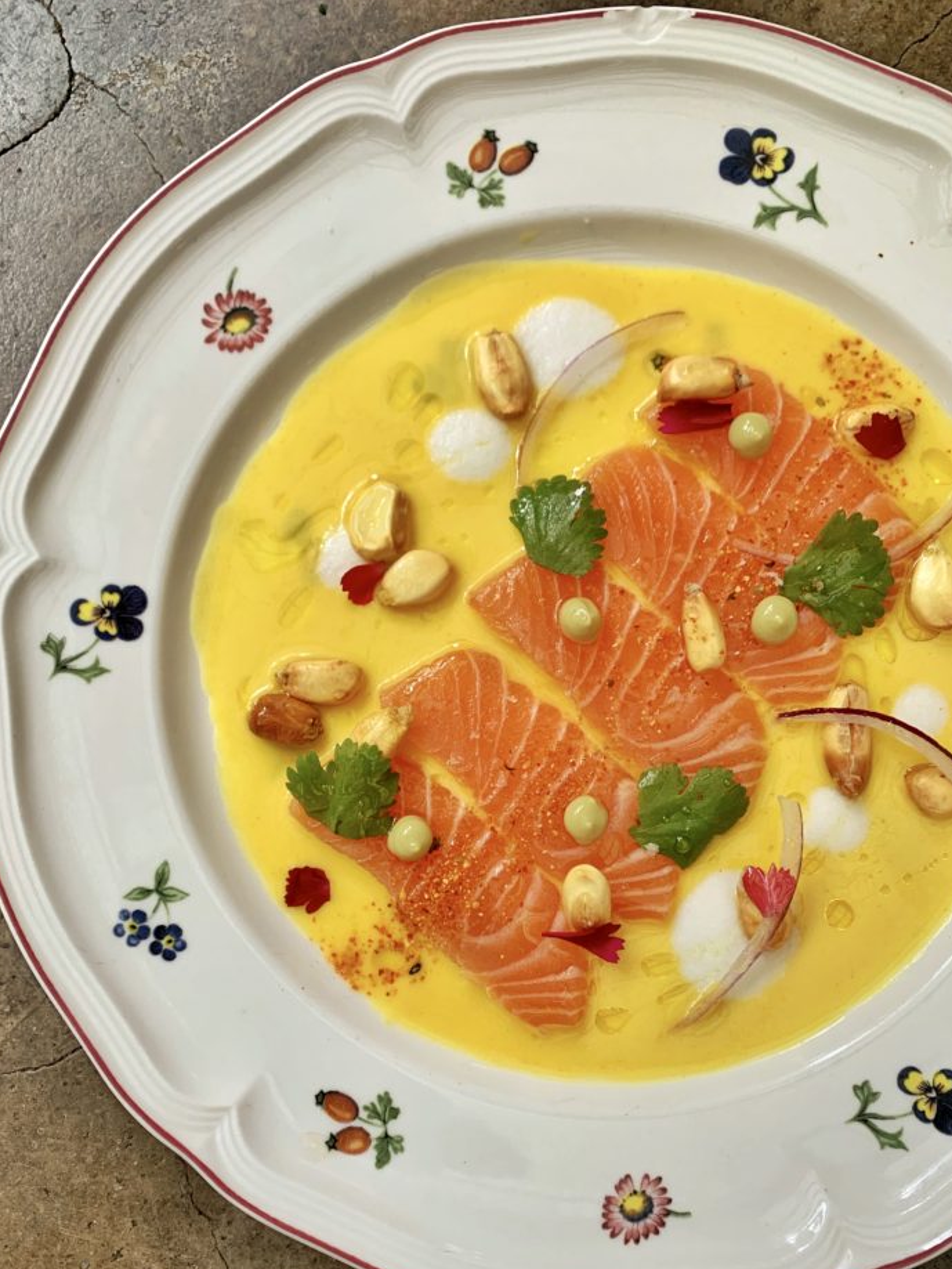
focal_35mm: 29
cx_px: 453
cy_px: 706
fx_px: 1063
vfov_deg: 61.5
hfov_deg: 48.2
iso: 80
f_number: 1.8
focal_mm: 4.25
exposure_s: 1/120
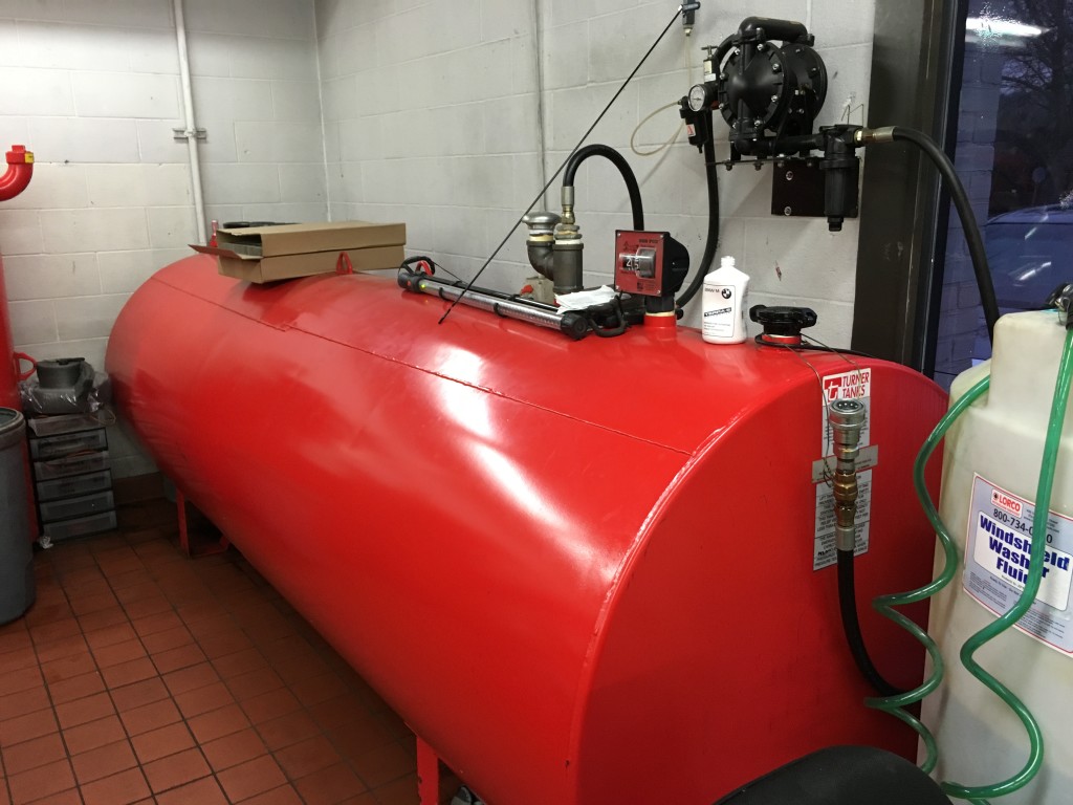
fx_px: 899
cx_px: 536
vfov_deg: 48.2
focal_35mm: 29
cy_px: 402
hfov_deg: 61.7
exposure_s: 1/30
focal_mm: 4.15
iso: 125
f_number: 2.2
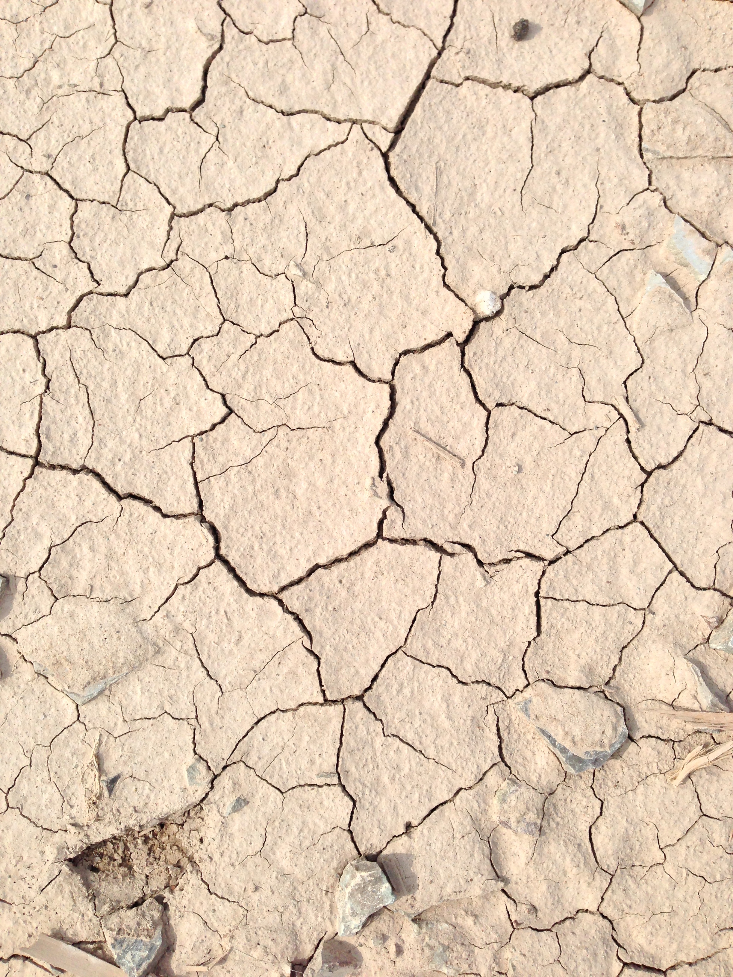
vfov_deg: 55.4
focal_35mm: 33
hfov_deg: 42.9
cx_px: 366
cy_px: 488
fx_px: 932
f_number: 2.4
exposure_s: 1/1938
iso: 50
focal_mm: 4.13
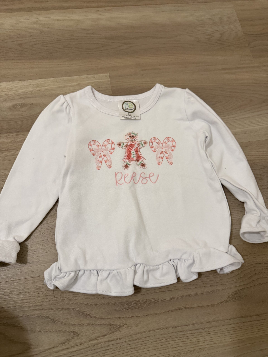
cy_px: 178
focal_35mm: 24
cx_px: 134
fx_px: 248
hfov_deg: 56.8
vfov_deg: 71.6
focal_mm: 6.76
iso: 400
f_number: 1.78
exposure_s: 1/60
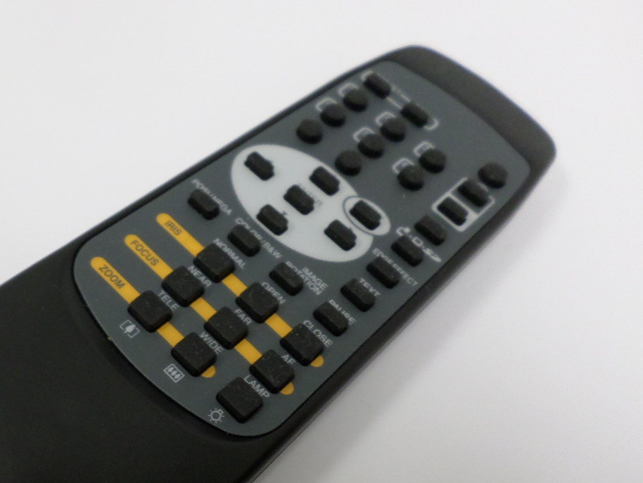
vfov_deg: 40.1
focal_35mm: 35
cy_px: 334
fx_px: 650
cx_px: 215
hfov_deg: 51.6
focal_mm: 4.5
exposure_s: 1/30
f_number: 2.5
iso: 200
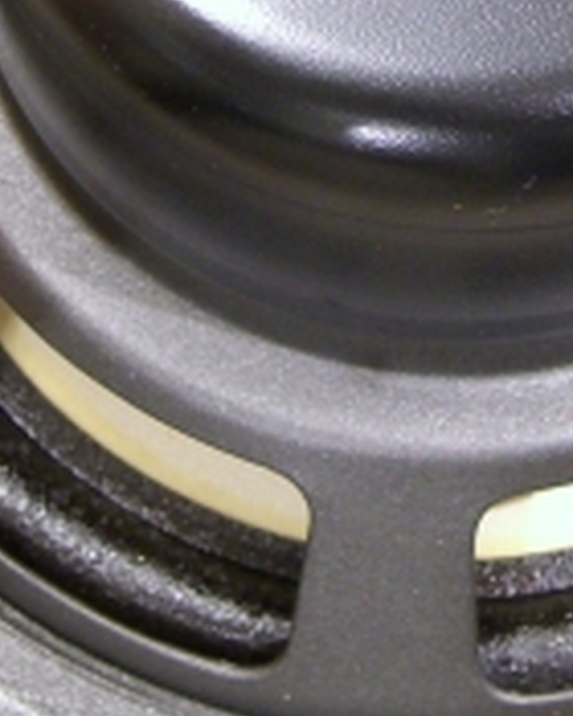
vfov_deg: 9.4
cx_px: 516
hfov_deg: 7.6
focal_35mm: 203
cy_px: -45
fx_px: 4303
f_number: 3.6
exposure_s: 1/6
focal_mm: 11.8
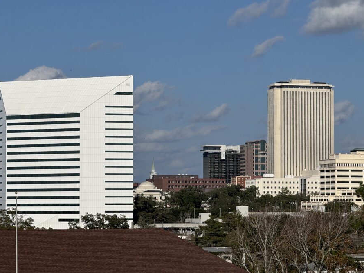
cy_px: 124
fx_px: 1452
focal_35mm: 138
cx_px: 185
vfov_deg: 10.8
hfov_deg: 14.3
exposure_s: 1/4651
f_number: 2.8
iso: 50
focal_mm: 15.66
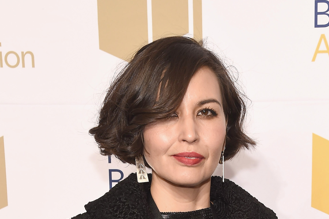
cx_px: 180
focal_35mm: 53
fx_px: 484
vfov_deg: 25.5
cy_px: 118
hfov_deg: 37.5
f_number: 6.3
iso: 800
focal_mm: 48
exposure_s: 1/160
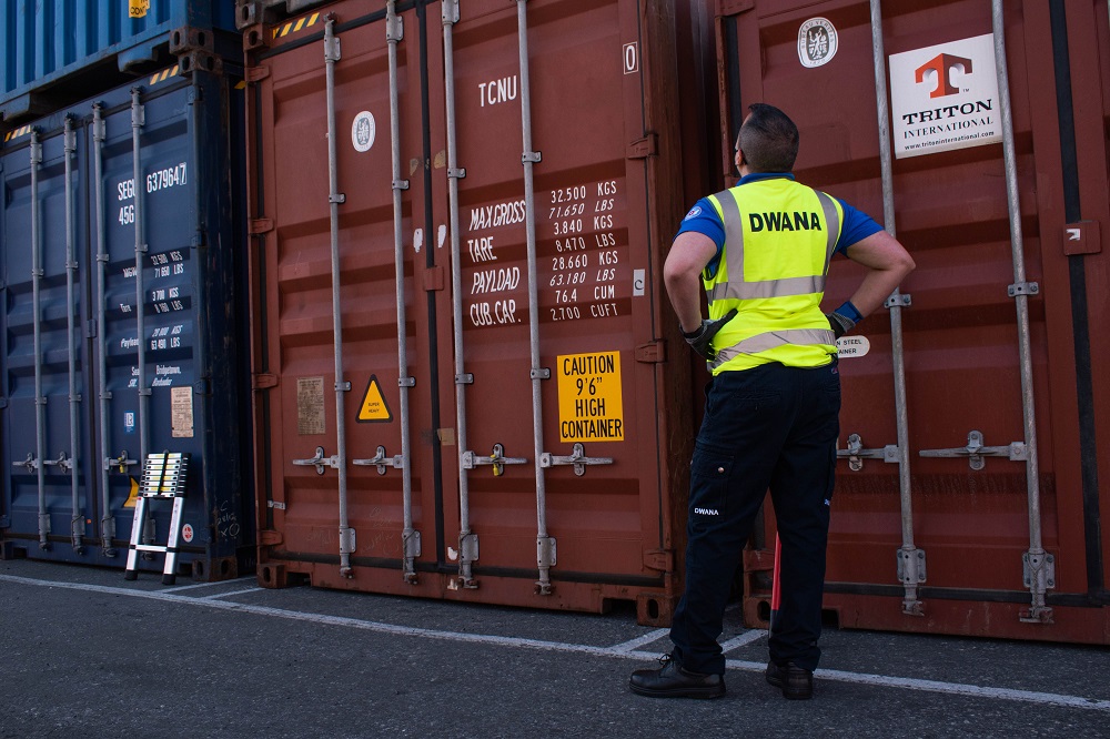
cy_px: 370
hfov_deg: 55.1
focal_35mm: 34
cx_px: 555
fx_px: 1063
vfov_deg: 38.3
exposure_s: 1/500
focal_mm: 23
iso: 250
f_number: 8
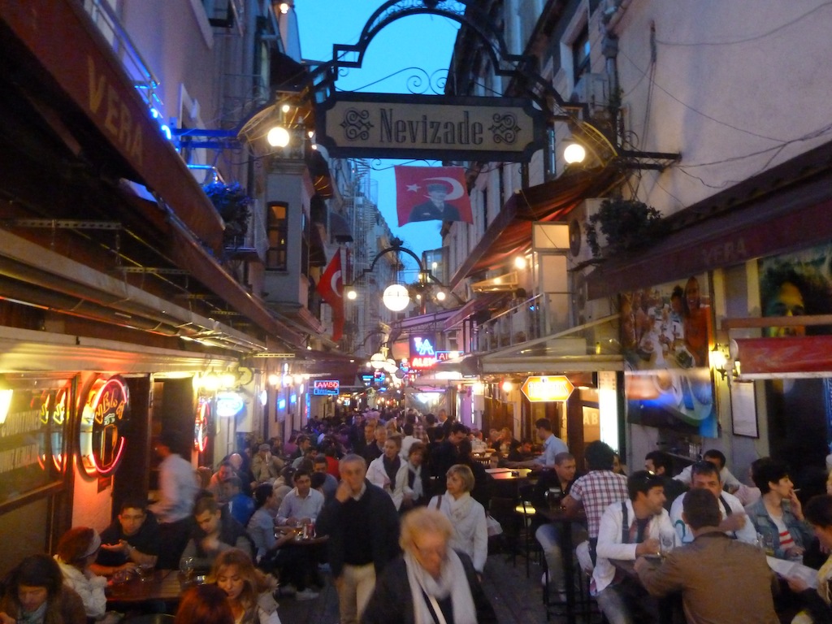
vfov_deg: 54.9
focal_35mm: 25
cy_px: 312
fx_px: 601
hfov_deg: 69.4
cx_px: 416
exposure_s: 1/13
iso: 800
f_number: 3.3
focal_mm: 4.1
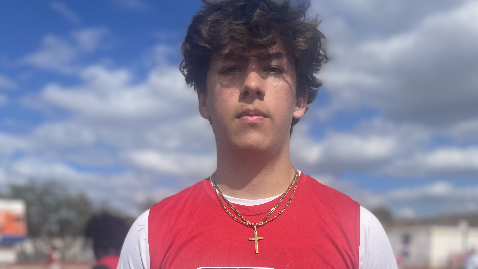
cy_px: 315
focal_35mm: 39
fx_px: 494
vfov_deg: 27.2
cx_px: 242
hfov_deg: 51.6
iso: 50
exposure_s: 1/13333
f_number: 1.6
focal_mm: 4.2
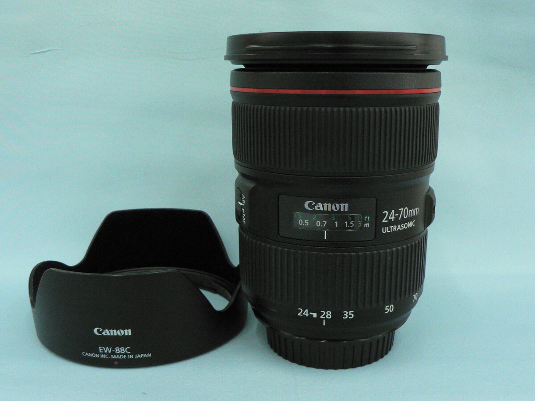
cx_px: 268
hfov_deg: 51.4
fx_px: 556
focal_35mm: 36
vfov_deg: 39.7
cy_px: 200
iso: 400
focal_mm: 6
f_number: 4.5
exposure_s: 1/80
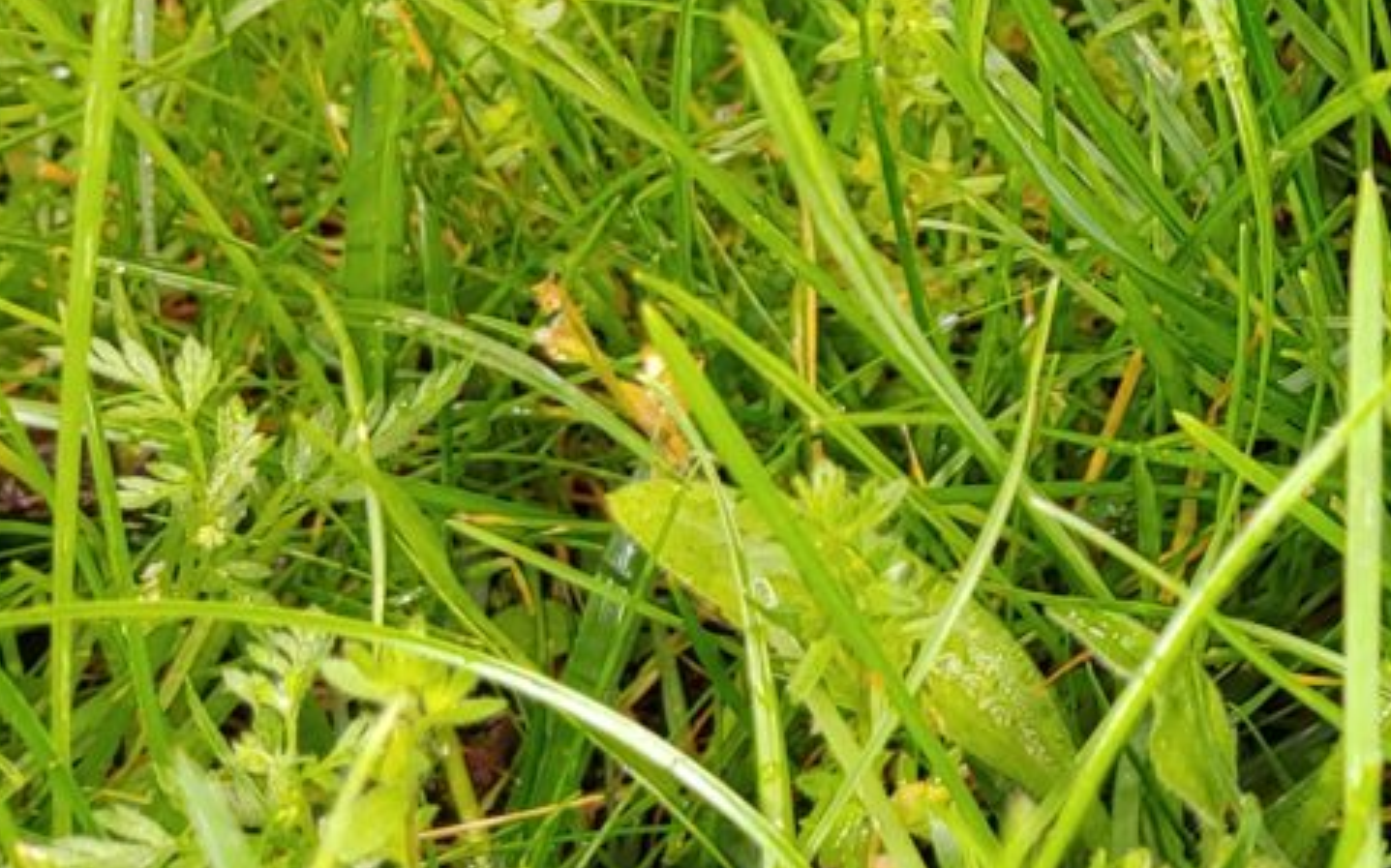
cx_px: 2137
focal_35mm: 85
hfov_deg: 20.5
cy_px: -453
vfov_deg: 14.3
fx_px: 3221
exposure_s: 1/50
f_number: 1.5
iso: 100
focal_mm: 4.23
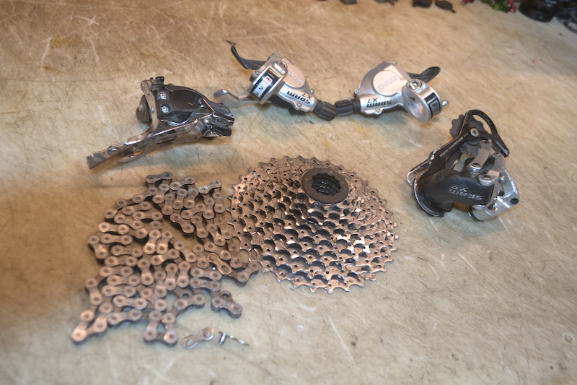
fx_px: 577
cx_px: 288
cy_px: 192
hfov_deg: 53.1
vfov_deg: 36.9
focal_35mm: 36
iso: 500
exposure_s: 1/30
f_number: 4
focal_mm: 24
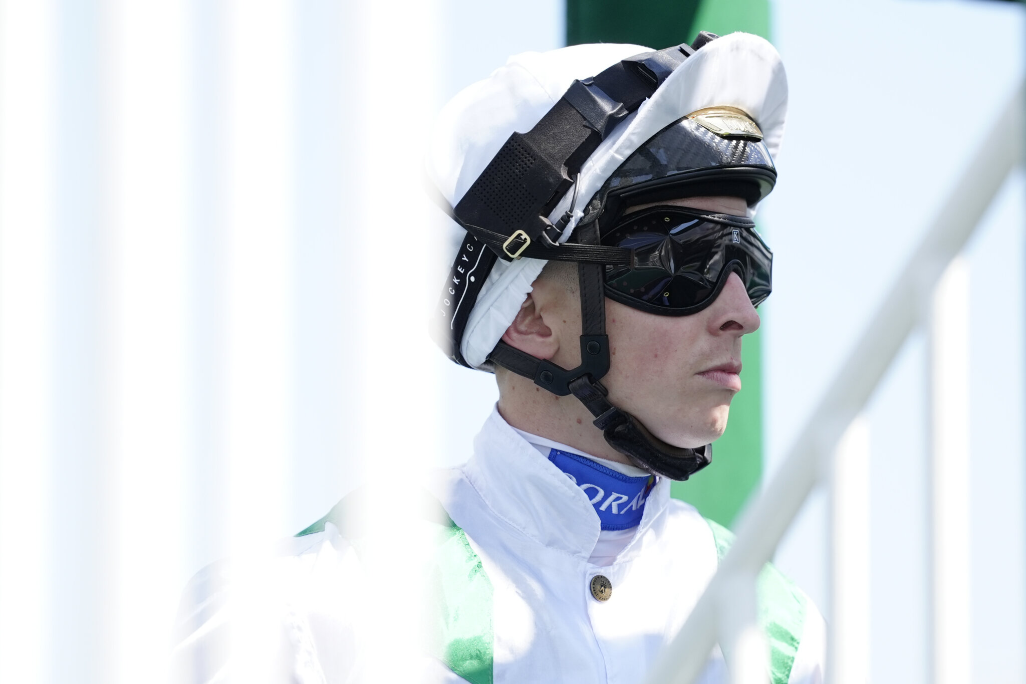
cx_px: 513
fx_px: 4274
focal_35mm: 150
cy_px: 342
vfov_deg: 9.1
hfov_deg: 13.7
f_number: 2
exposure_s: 1/5000
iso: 400
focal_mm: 150
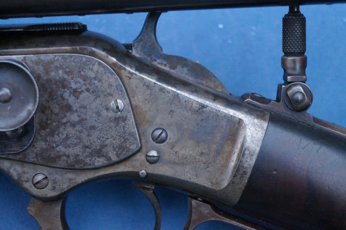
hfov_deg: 24.6
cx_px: 173
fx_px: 793
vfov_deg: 16.5
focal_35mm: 82
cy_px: 115
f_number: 5.6
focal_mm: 55
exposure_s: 1/30
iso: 3200
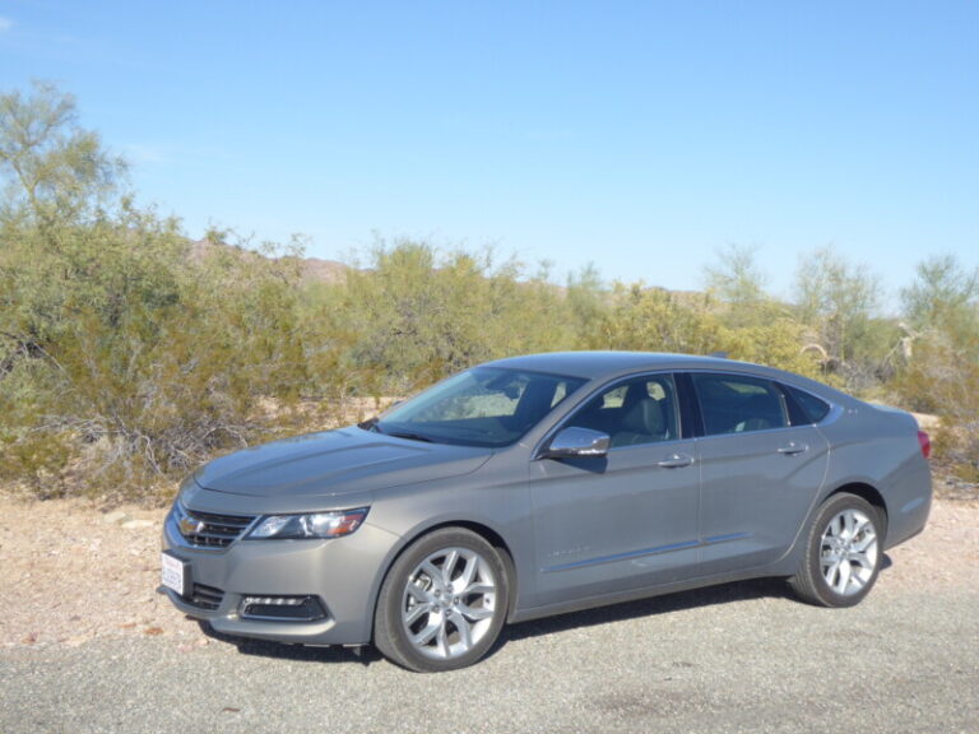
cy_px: 367
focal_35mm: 40
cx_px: 490
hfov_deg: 46.8
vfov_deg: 36.0
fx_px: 1131
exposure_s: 1/640
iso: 80
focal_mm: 7.2
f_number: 3.8
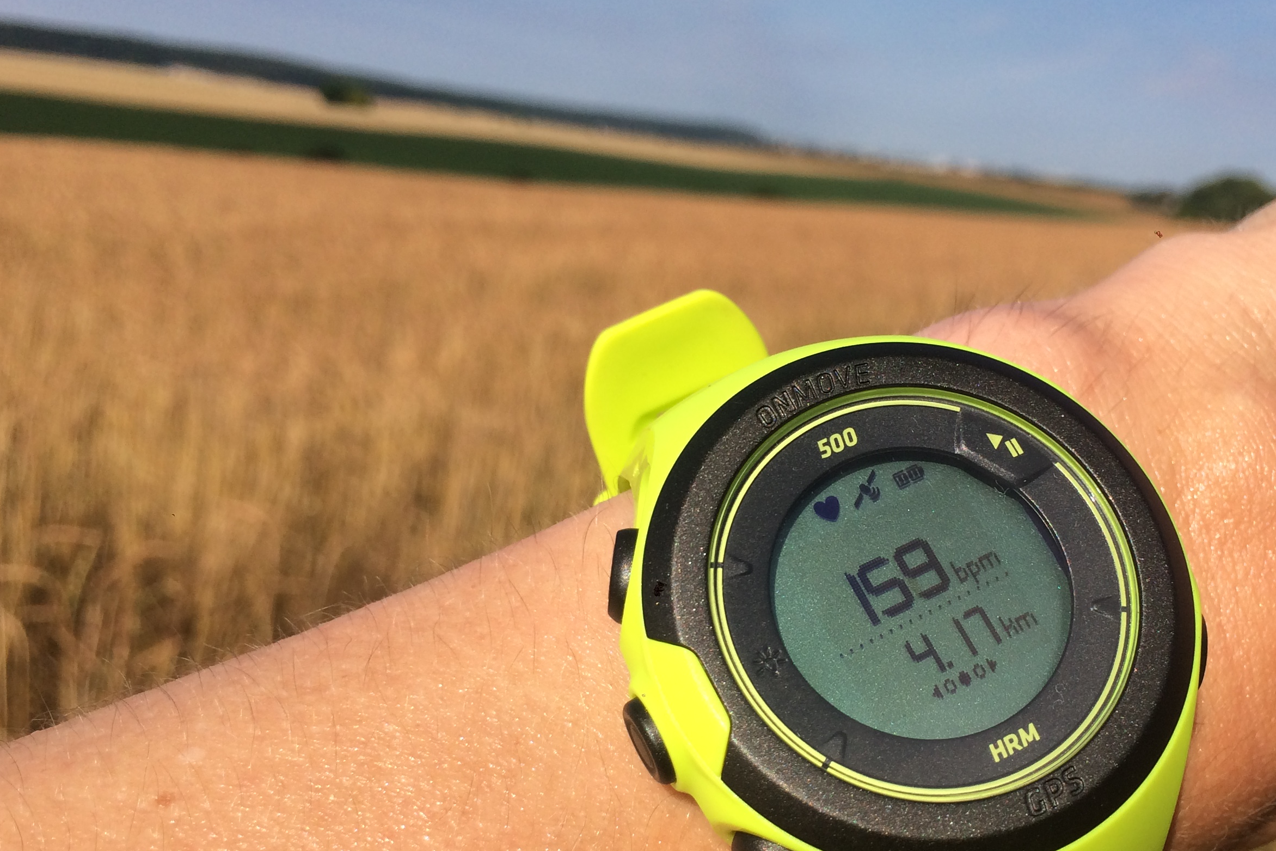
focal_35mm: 42
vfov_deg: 31.8
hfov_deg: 46.2
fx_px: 1489
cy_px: 497
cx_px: 753
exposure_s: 1/2933
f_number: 2.2
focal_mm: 4.15
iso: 32
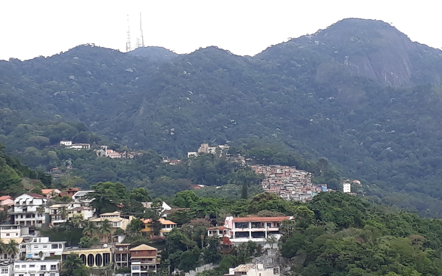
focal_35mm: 29
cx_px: 219
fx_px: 349
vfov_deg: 43.2
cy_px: 137
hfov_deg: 64.6
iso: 40
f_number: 1.9
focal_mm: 3.6
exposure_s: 1/372
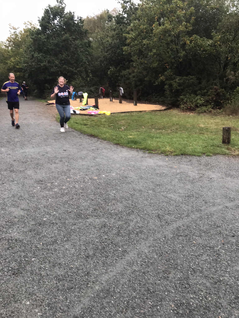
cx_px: 120
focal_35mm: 28
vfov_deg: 63.4
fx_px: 258
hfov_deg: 49.7
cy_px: 159
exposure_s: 1/100
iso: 25
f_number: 1.8
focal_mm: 3.99
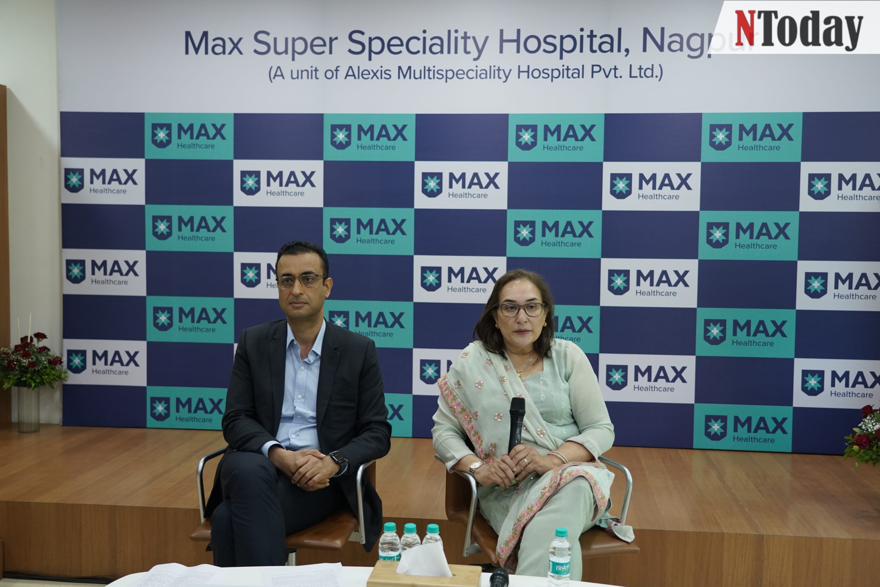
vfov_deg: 35.9
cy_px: 294
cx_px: 440
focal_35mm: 37
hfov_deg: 51.9
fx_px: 904
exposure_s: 1/100
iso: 1250
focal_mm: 37
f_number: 4
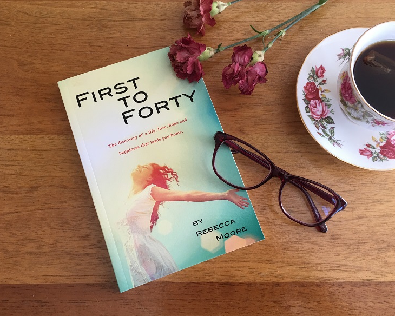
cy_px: 155
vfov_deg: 47.1
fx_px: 362
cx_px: 196
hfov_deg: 57.2
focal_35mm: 31
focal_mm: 4.15
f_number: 2.2
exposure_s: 1/17
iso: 32
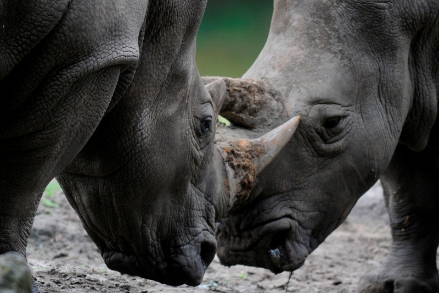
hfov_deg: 2.8
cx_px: 220
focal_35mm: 750
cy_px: 146
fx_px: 9143
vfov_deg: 1.8
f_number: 4
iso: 400
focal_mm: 500
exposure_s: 1/250
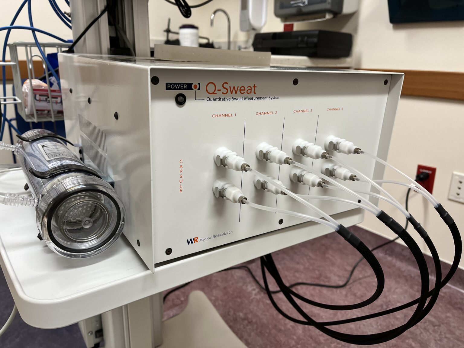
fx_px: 349
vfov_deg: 53.1
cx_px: 232
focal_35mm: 26
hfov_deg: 67.3
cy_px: 174
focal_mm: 5.1
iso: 100
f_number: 1.6
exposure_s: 1/90
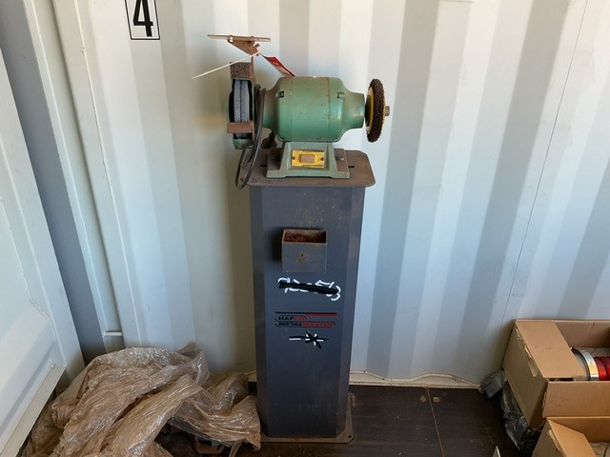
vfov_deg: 48.2
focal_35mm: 29
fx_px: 511
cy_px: 228
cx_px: 305
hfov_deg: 61.7
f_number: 1.8
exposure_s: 1/120
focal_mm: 3
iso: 32
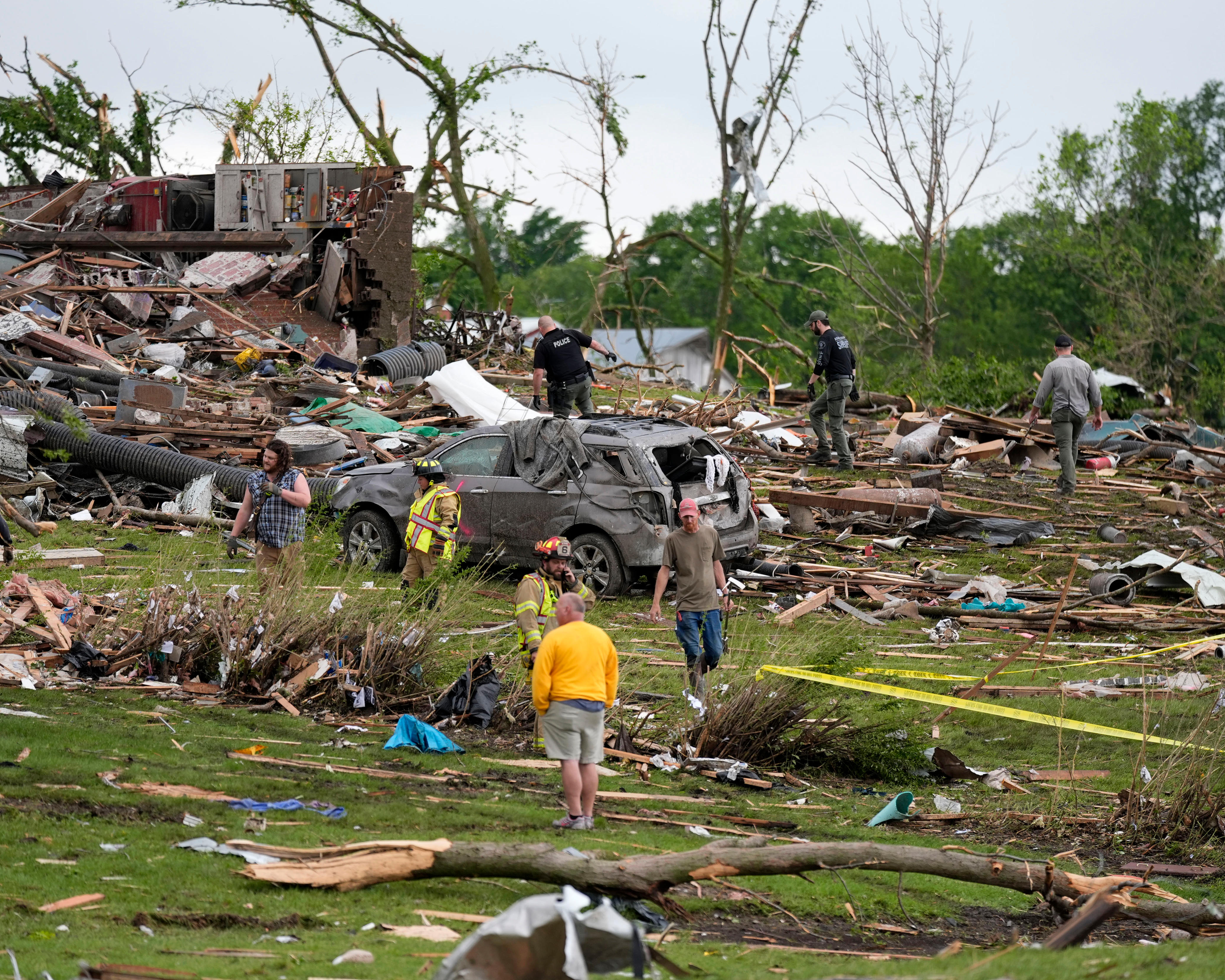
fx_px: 8194
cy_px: 489
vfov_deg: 6.8
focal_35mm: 226
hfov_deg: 8.5
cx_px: 603
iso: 400
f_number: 2.8
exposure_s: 1/500
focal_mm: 200
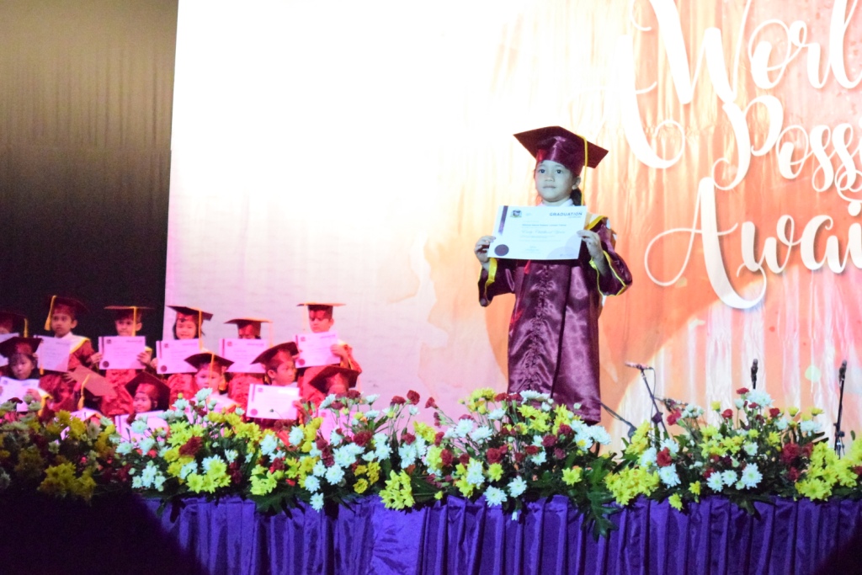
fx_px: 1976
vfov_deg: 16.6
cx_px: 431
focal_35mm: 82
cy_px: 288
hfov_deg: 24.6
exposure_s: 1/320
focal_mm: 55
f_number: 5.6
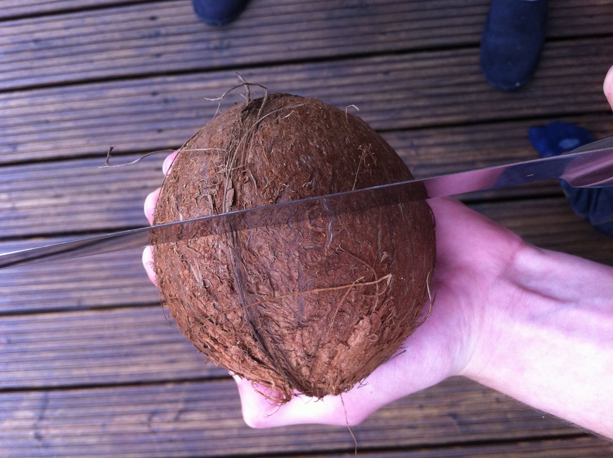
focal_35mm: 35
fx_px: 619
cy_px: 229
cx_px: 306
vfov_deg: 40.6
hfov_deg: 52.7
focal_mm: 3.85
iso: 125
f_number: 2.8
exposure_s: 1/120
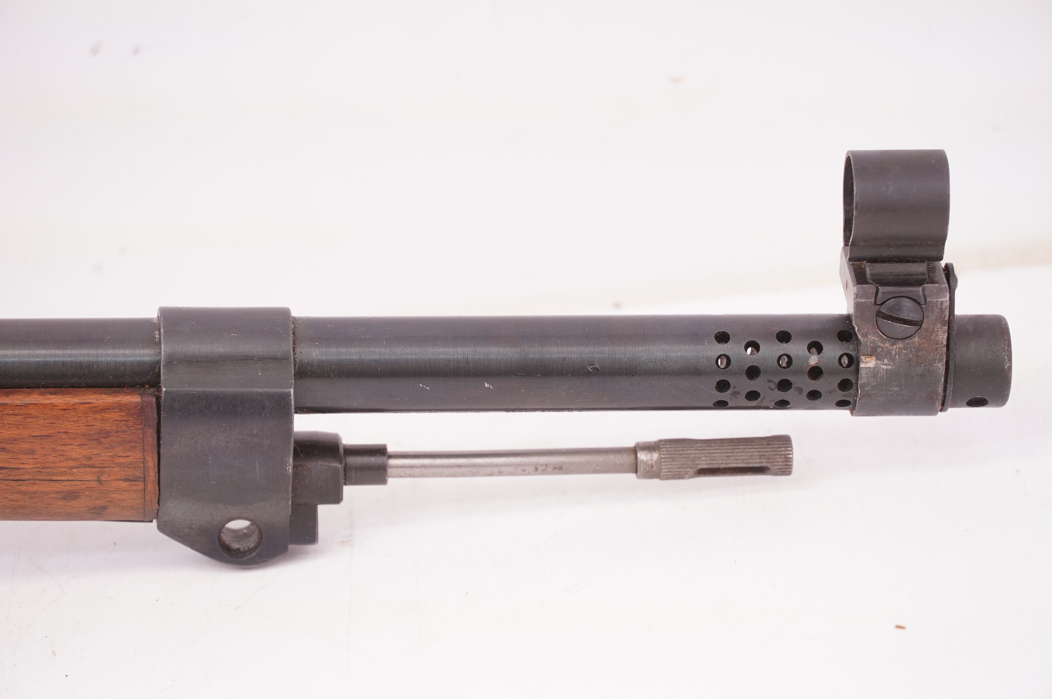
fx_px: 5912
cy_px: 350
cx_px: 526
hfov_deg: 10.2
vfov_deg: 6.8
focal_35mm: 202
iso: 500
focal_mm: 135
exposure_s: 1/100
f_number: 5.6
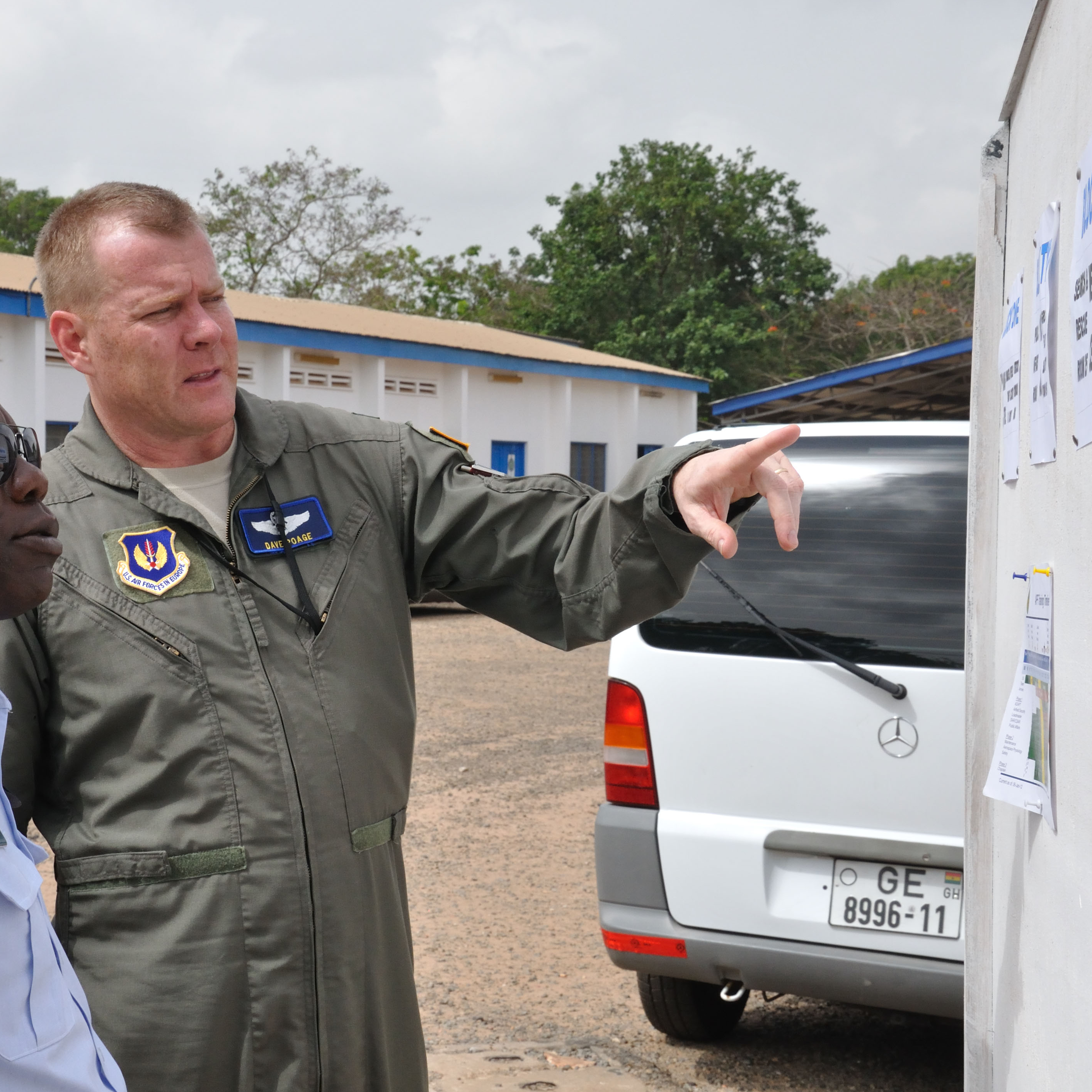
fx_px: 2414
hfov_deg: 25.4
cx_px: 370
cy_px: 546
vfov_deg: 25.5
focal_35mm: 68
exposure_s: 1/640
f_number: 13
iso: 800
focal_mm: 35
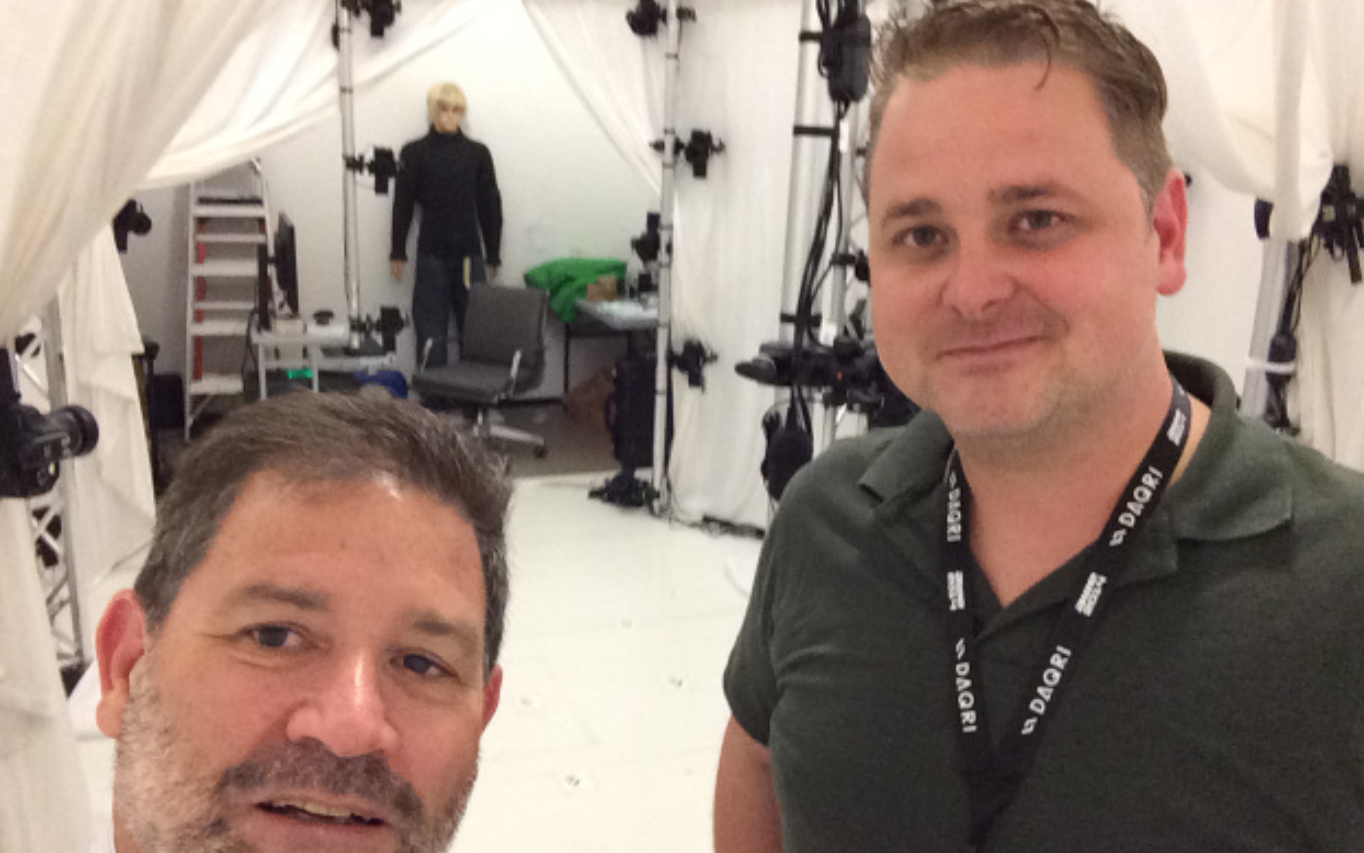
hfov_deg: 54.0
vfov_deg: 35.3
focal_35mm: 36
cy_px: 471
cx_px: 664
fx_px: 1338
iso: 400
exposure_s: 1/24
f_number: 2.4
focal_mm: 2.15
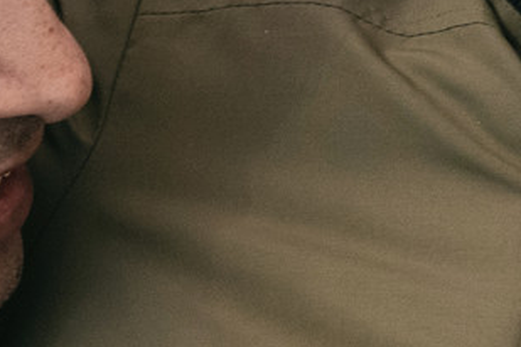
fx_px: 21591
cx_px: 818
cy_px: 306
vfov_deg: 0.9
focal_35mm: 1492
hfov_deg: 1.4
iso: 640
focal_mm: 160
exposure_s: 1/250
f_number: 3.5
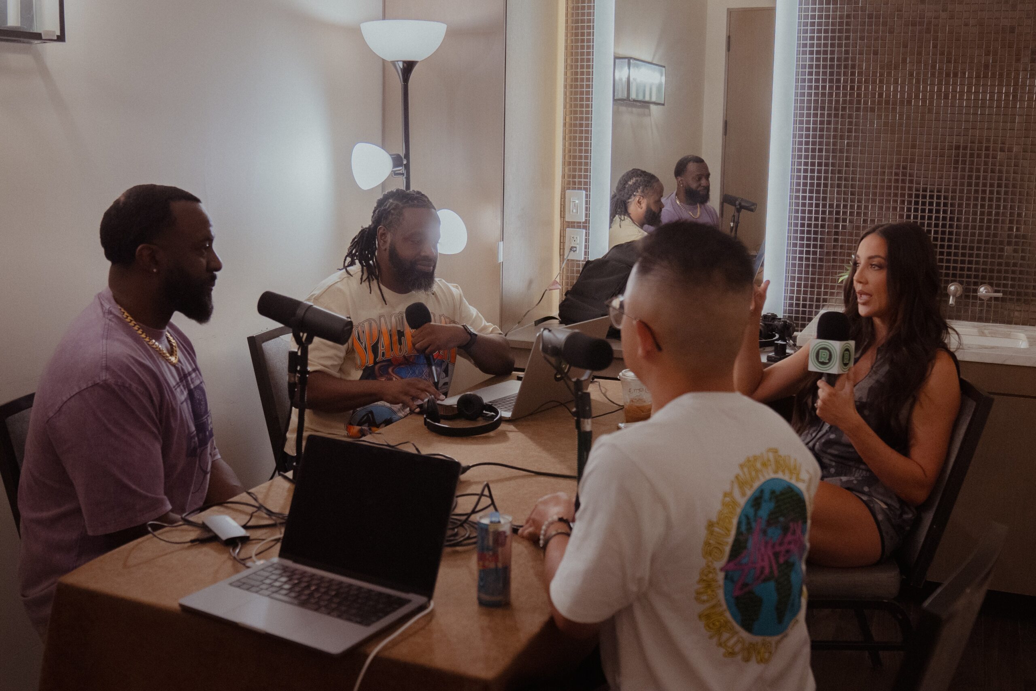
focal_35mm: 36
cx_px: 518
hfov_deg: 53.1
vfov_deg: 36.9
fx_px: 1036
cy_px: 346
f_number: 2.8
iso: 2000
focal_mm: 24
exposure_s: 1/320
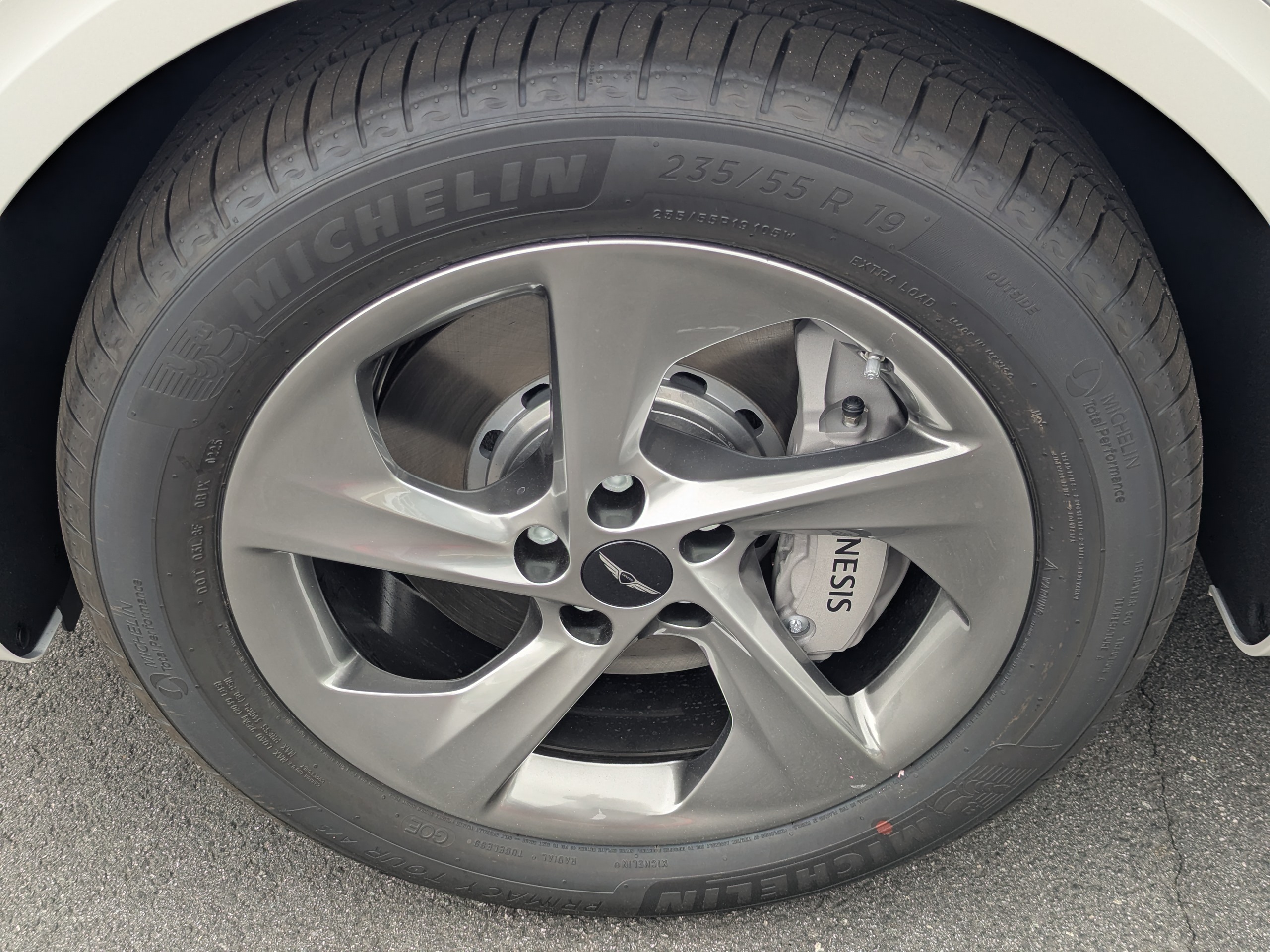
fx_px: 1761
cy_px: 476
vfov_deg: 30.3
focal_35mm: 48
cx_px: 635
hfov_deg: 39.7
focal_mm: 6.81
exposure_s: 1/384
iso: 45
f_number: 1.85
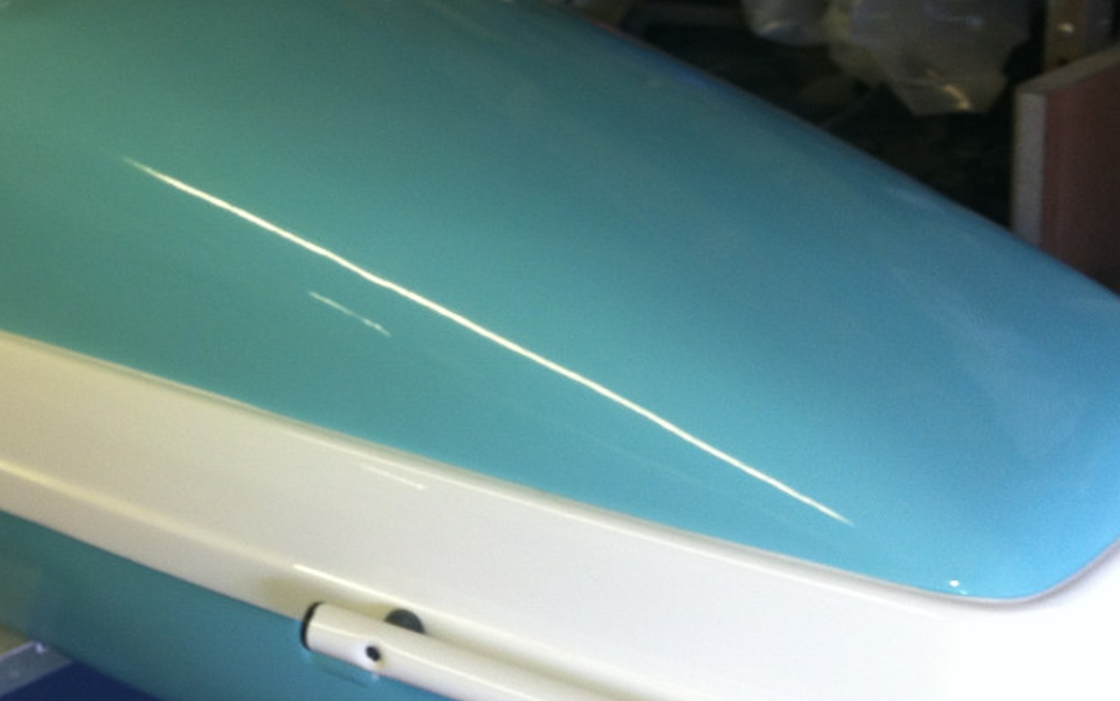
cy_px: 195
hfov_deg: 32.9
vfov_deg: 21.2
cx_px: 308
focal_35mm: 61
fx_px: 1863
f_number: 2.8
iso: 80
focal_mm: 3.85
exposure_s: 1/16
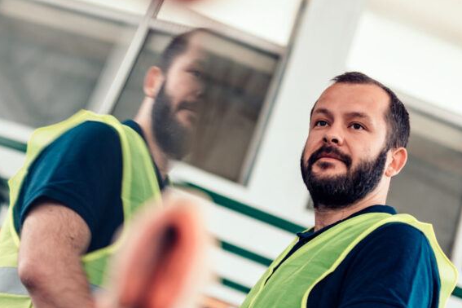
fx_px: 1065
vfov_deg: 16.3
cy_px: 259
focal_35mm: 83
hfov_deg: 24.3
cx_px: 125
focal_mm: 35
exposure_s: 1/250
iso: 100
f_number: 1.4
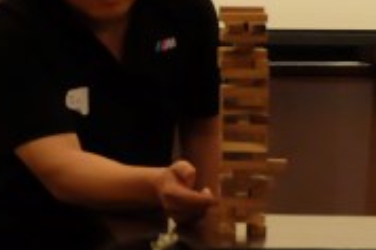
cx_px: 395
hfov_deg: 6.2
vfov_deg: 4.2
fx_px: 3446
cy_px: 4
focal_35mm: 330
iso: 6400
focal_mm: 50
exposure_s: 1/75
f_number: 5.6
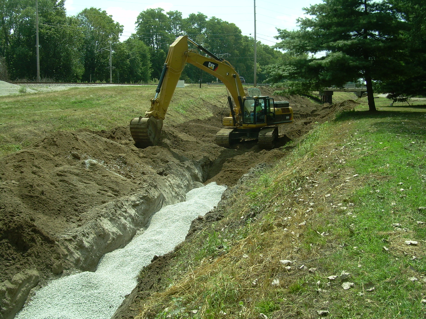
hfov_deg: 49.0
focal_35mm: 38
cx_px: 213
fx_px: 468
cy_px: 160
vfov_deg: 37.7
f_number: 4.6
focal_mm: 6.3
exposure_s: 1/324
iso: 50
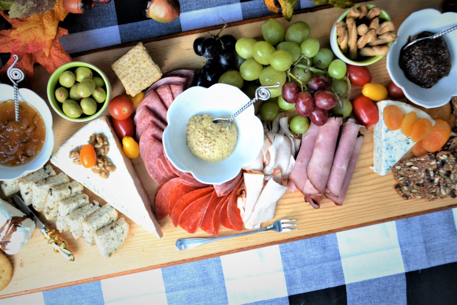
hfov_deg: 57.2
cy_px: 152
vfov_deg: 40.0
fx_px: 419
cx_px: 228
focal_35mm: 33
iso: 3200
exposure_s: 1/60
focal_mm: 22
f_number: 4
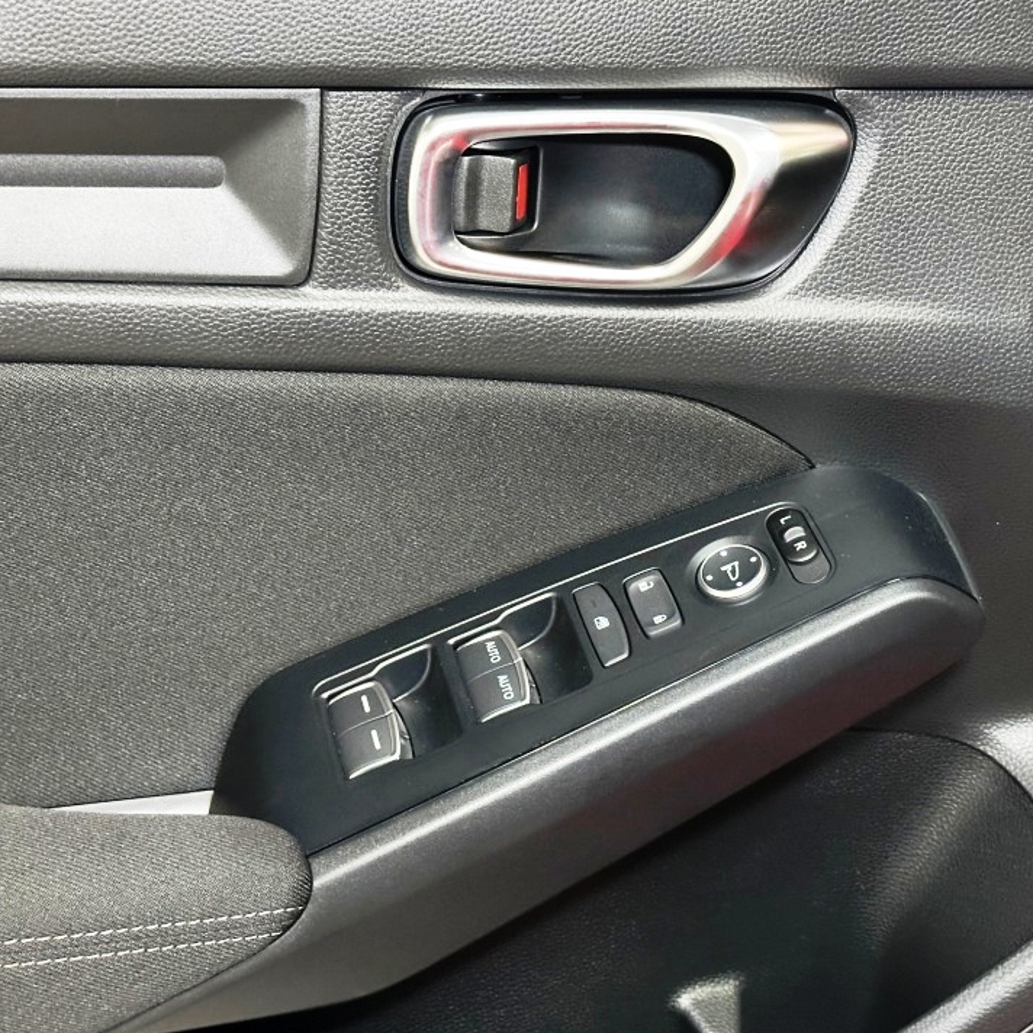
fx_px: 2059
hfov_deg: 28.1
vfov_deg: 28.2
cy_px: 519
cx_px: 579
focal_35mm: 61
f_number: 1.78
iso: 640
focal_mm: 6.86
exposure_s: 1/30
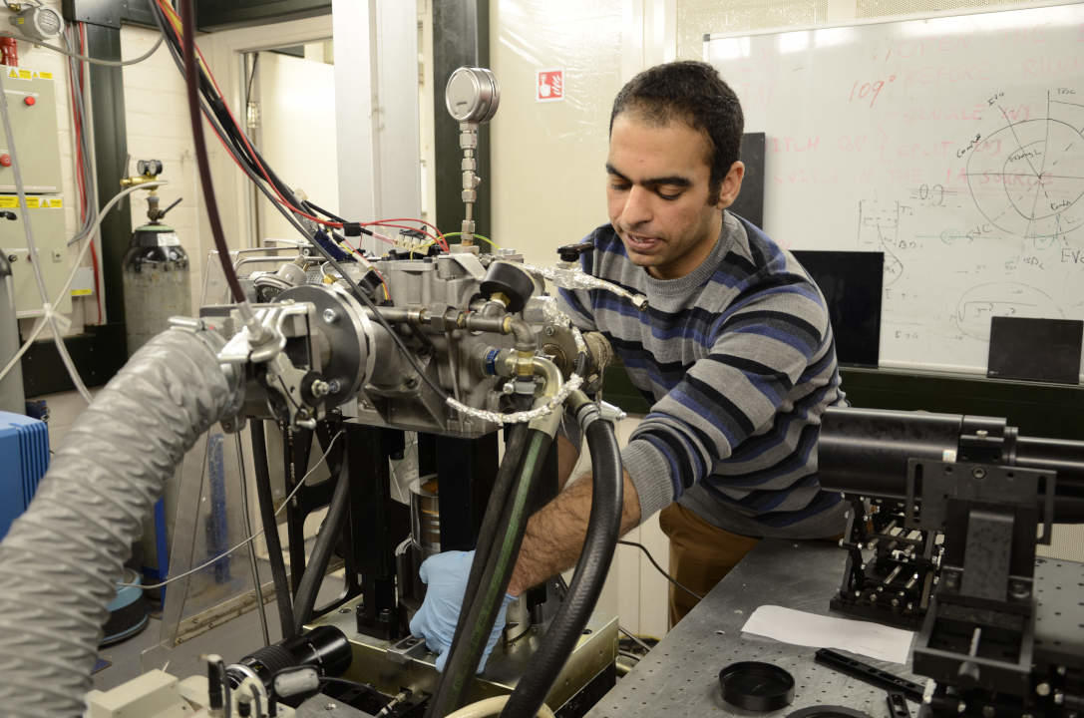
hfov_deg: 59.6
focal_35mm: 32
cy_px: 359
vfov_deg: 41.5
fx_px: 947
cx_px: 542
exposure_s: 1/30
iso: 400
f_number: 3.8
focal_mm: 21
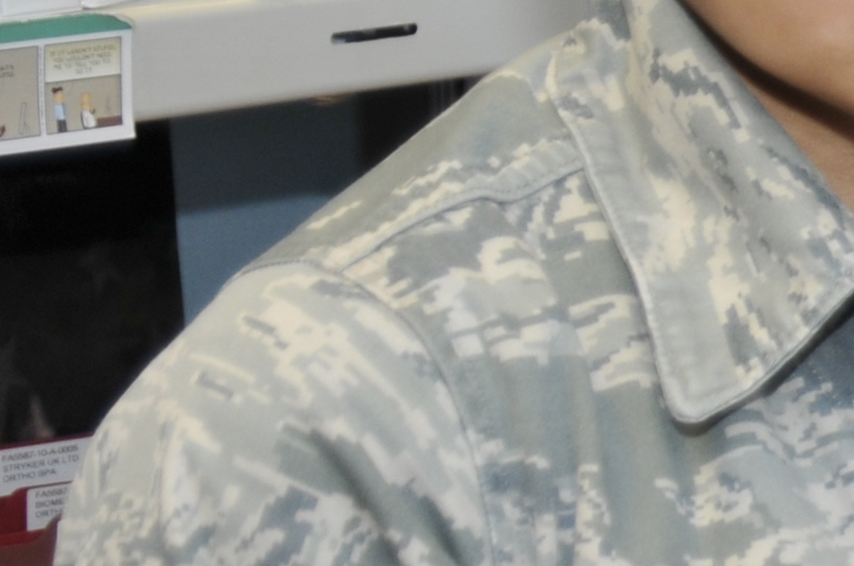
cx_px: 1731
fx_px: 4950
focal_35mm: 209
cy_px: 47
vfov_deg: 6.5
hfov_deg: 9.2
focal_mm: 28
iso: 200
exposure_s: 1/40
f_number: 3.8
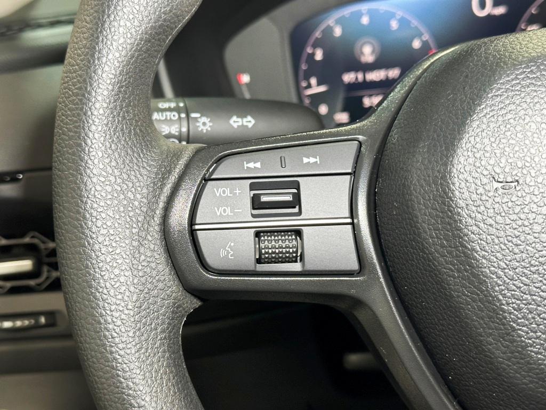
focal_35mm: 48
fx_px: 757
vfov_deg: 30.3
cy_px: 205
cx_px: 273
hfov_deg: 39.7
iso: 320
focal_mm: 6.86
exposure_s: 1/40
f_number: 1.78
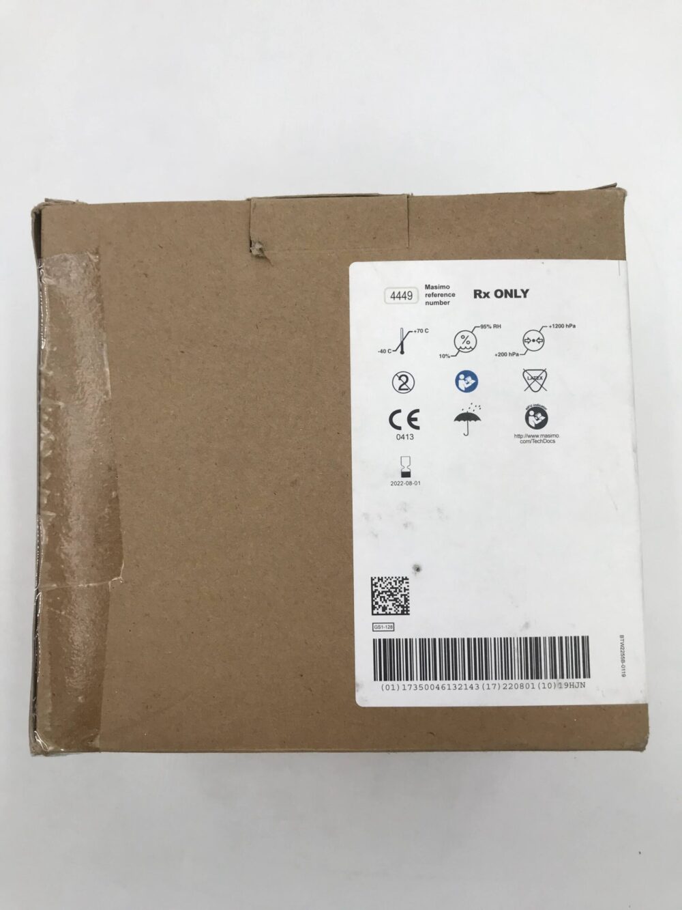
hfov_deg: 49.8
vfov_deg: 63.4
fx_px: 735
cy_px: 455
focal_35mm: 28
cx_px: 341
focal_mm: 3.99
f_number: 1.8
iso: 32
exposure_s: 1/120
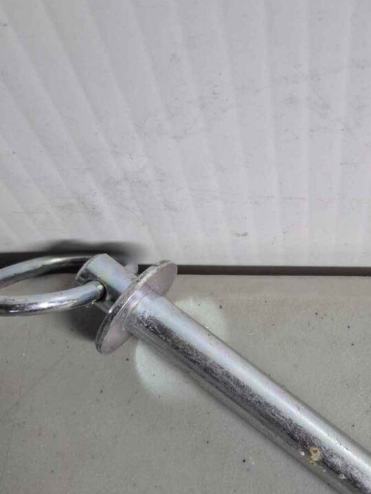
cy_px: 277
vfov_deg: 38.8
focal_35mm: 49
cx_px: 308
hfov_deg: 28.9
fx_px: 700
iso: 400
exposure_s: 1/120
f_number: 1.8
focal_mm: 5.4
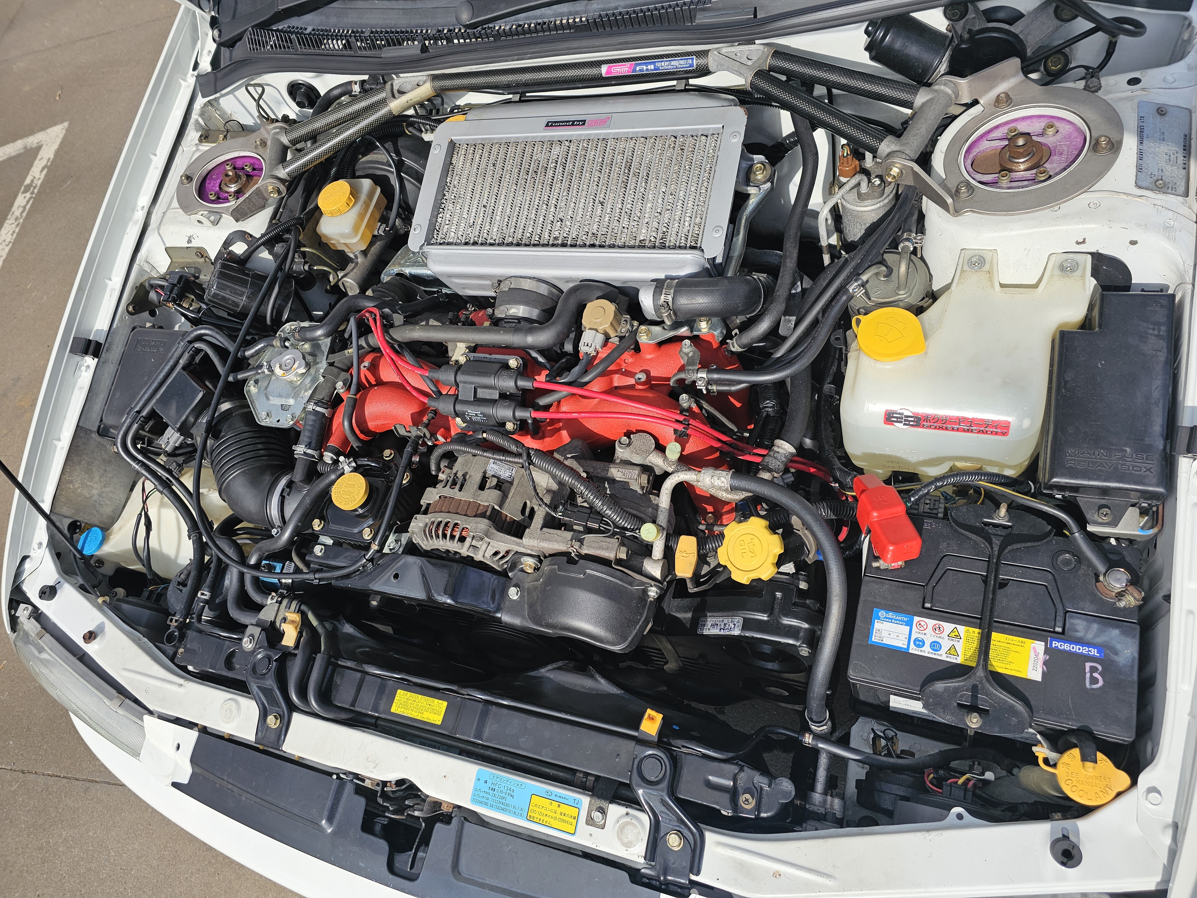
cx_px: 598
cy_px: 449
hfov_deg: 73.9
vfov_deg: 58.9
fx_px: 795
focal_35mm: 23
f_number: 1.7
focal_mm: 6.3
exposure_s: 1/1245
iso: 20
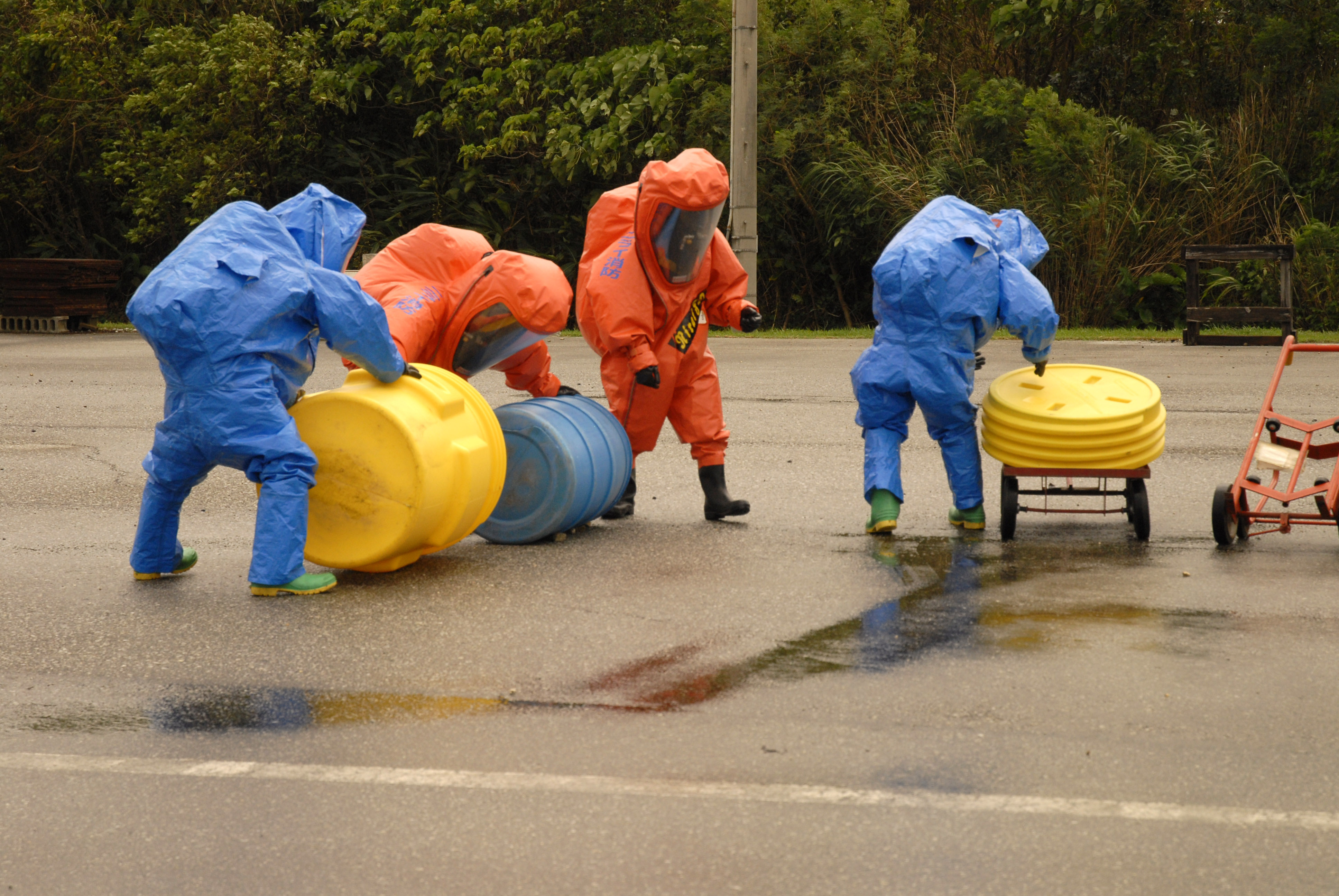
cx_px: 670
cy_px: 448
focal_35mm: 78
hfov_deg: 26.0
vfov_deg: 17.5
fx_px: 2905
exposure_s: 1/2000
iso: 320
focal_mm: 52
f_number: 4.5
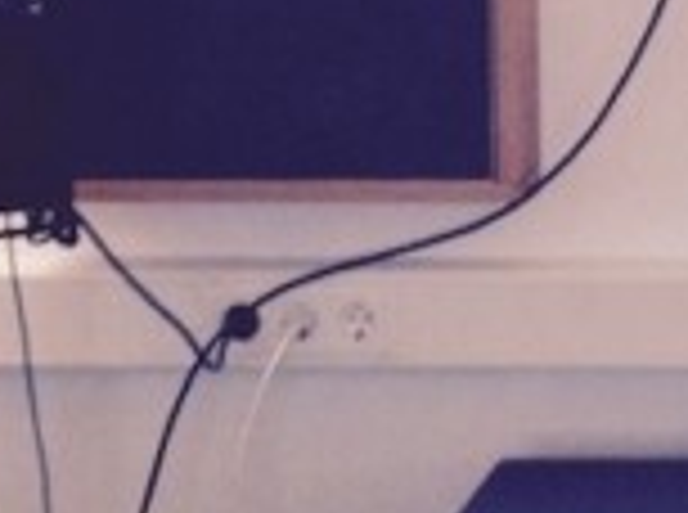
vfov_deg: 8.4
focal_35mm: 173
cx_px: 1223
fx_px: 3430
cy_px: -144
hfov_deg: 10.8
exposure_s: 1/20
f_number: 2.4
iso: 250
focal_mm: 4.12
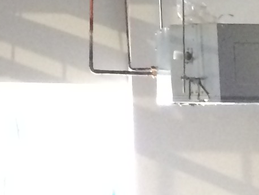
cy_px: -428
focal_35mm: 206
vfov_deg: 6.5
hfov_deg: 9.5
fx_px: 1543
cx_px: -45
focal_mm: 4.15
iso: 320
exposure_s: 1/20
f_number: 2.2
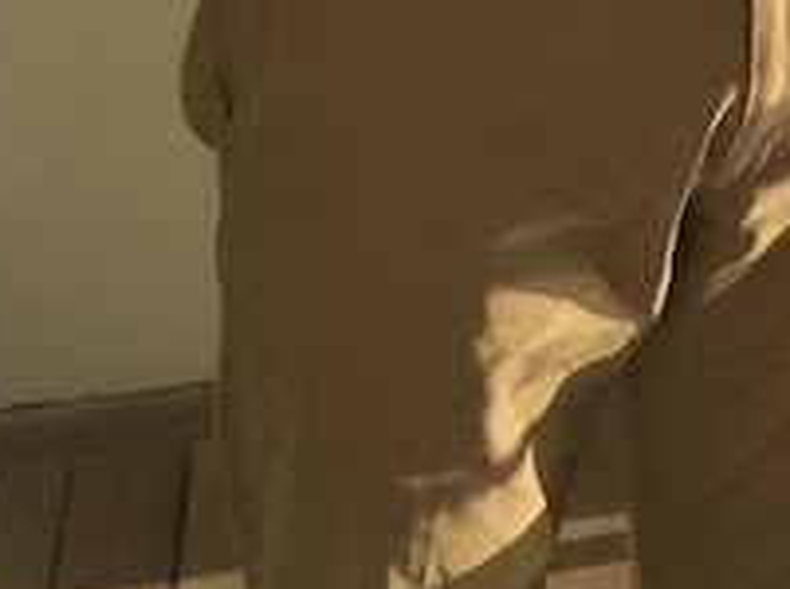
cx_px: 1458
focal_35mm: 148
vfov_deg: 9.0
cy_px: -817
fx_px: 3372
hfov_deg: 12.2
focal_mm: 4.15
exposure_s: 1/1464
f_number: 2.2
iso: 32
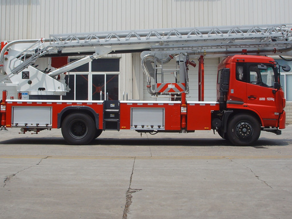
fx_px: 405
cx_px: 139
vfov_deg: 30.2
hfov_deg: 39.6
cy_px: 92
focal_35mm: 48
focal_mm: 6.6
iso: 50
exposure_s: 1/350
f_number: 6.3
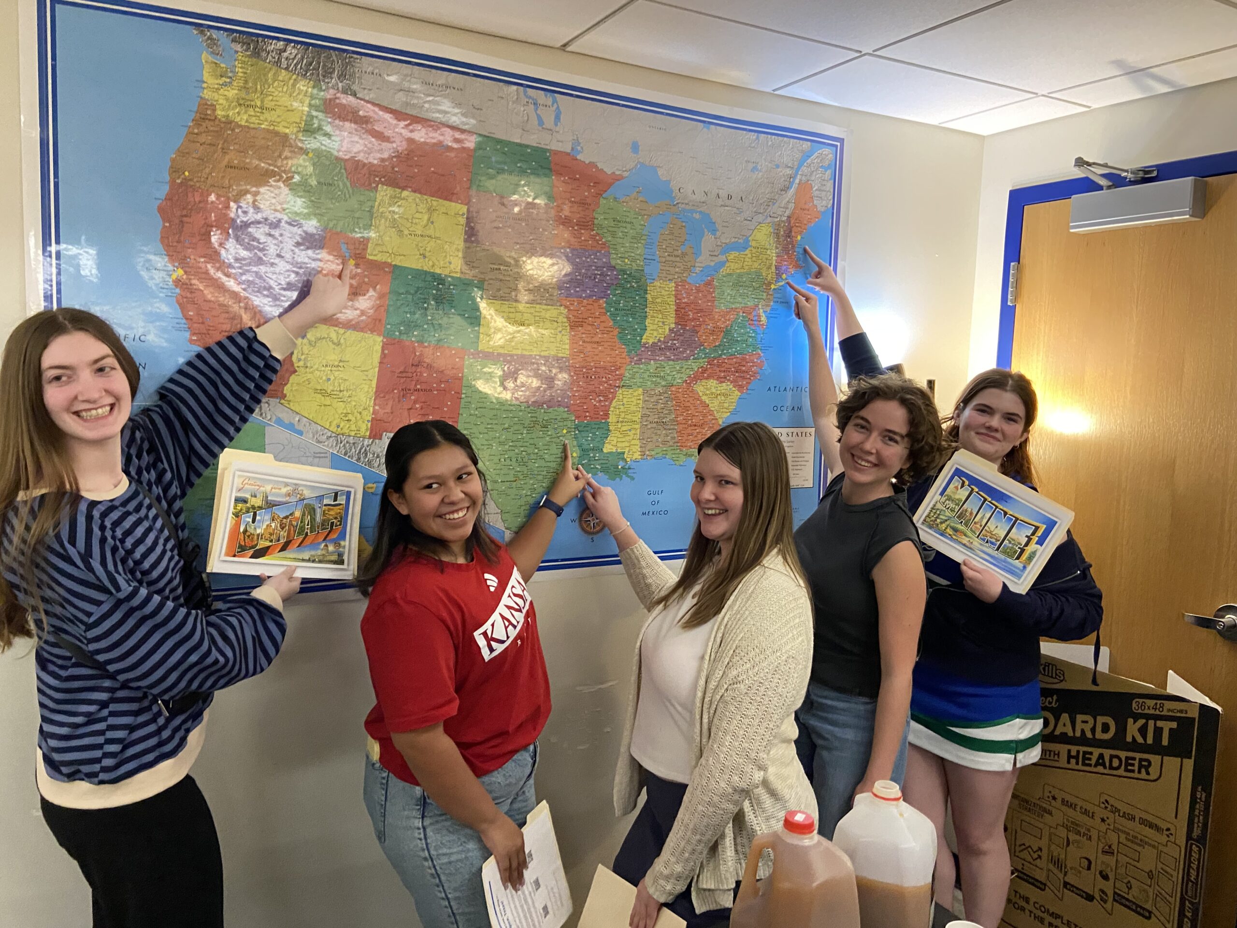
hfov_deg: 67.3
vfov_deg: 53.1
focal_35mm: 26
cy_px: 464
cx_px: 618
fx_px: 929
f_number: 1.8
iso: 400
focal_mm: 4.25
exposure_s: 1/60
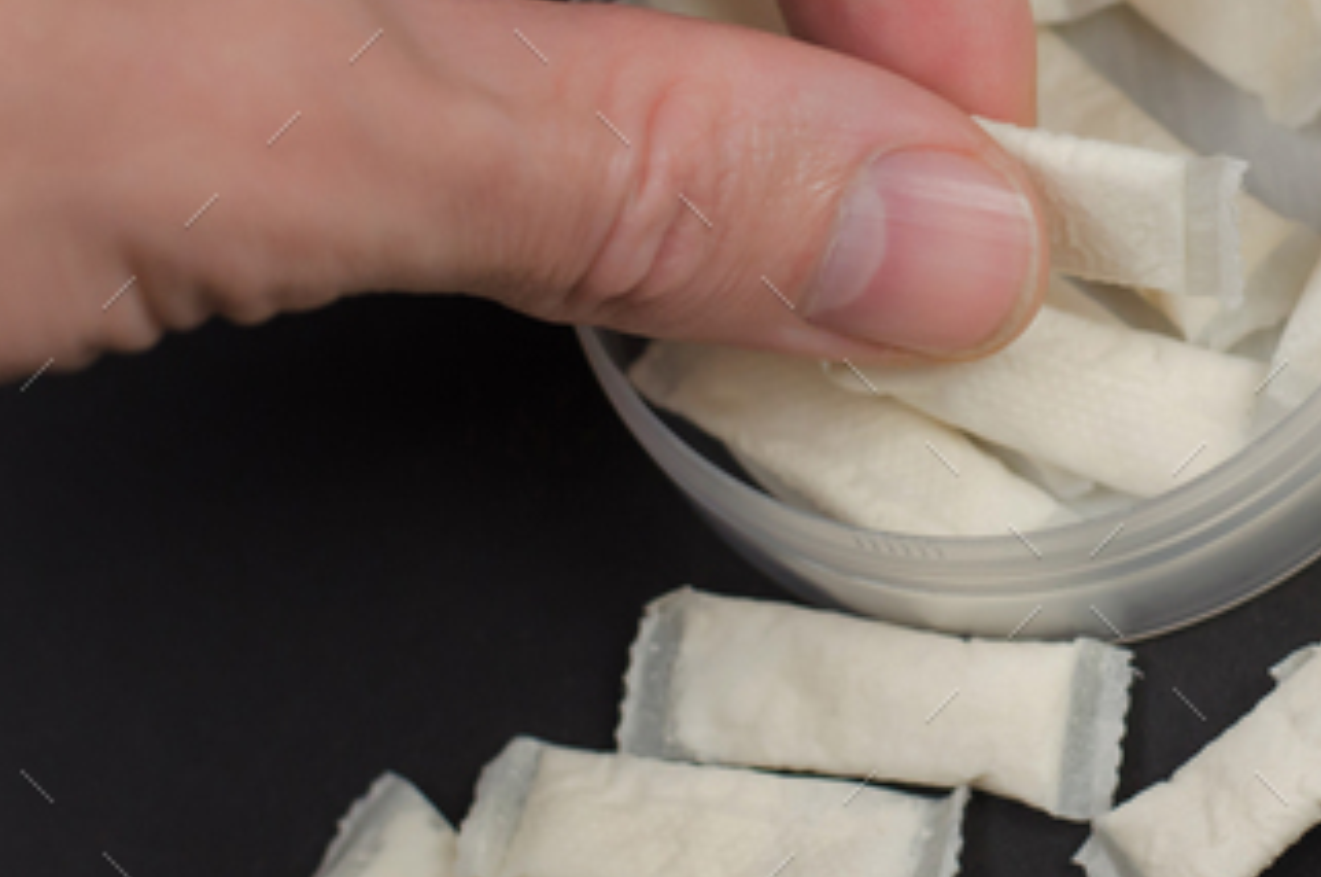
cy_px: 150
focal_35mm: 138
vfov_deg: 9.9
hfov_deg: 14.8
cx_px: 1045
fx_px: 5056
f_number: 4
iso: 500
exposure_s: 1/125
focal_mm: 50
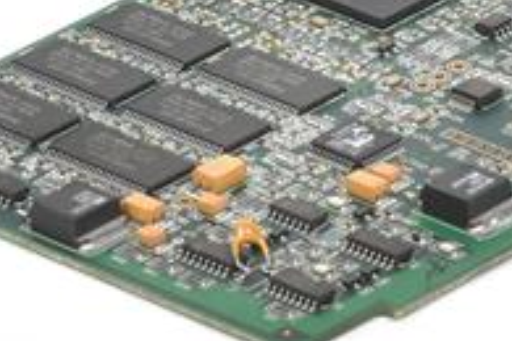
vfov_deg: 5.4
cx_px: 551
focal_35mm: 254
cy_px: -45
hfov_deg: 8.1
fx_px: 3606
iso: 125
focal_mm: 55
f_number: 10
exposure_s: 1/200
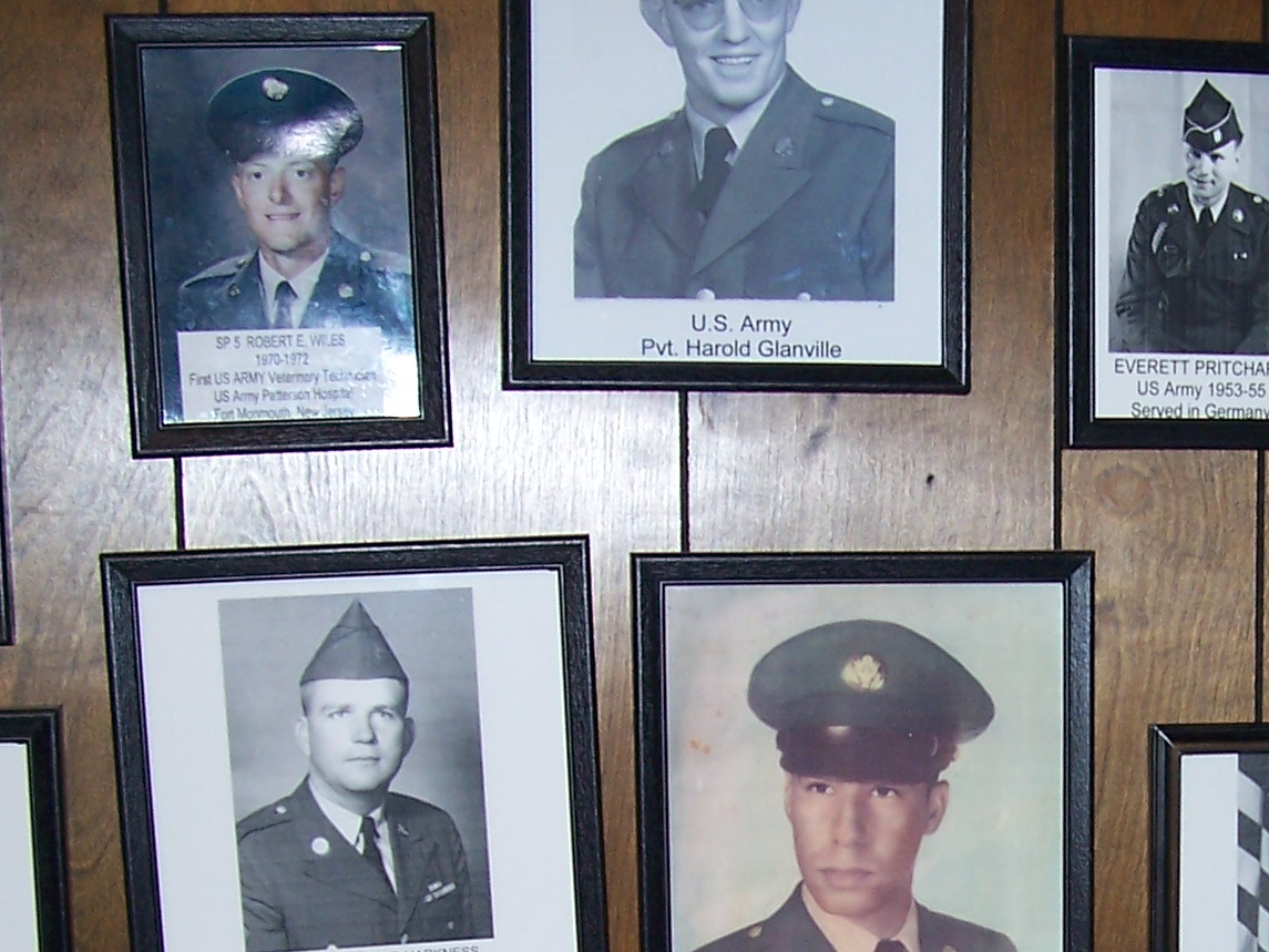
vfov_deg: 18.6
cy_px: 1057
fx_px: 2786
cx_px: 1116
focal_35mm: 76
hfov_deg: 25.0
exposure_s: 1/60
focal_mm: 5.6
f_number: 2.7
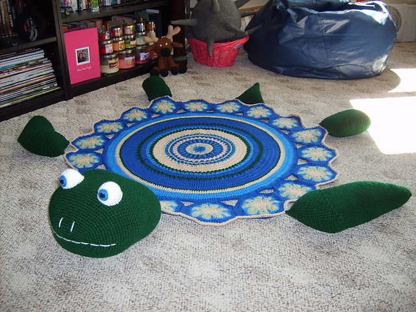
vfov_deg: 40.7
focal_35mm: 35
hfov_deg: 52.6
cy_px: 156
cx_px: 208
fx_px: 421
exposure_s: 1/45
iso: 100
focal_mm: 5.8
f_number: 2.8
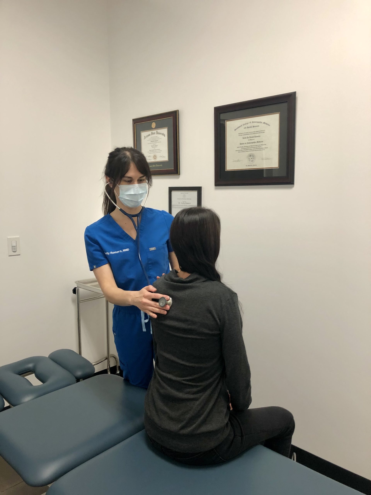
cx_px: 186
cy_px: 248
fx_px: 400
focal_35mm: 28
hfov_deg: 49.7
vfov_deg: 63.4
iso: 40
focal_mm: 4
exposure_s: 1/30
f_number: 1.8
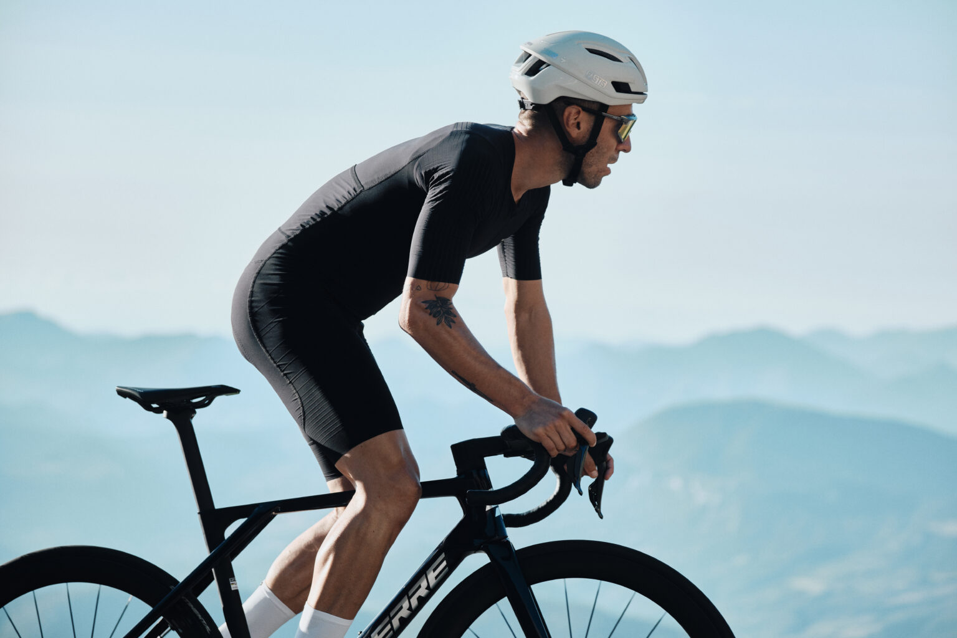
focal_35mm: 107
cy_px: 319
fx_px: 2844
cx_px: 478
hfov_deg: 19.1
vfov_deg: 12.8
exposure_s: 1/1250
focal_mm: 71.5
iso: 500
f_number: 2.8
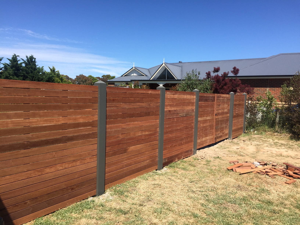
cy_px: 112
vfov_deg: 48.2
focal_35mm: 29
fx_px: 251
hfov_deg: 61.7
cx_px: 150
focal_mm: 4.15
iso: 32
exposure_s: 1/1647
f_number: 2.2
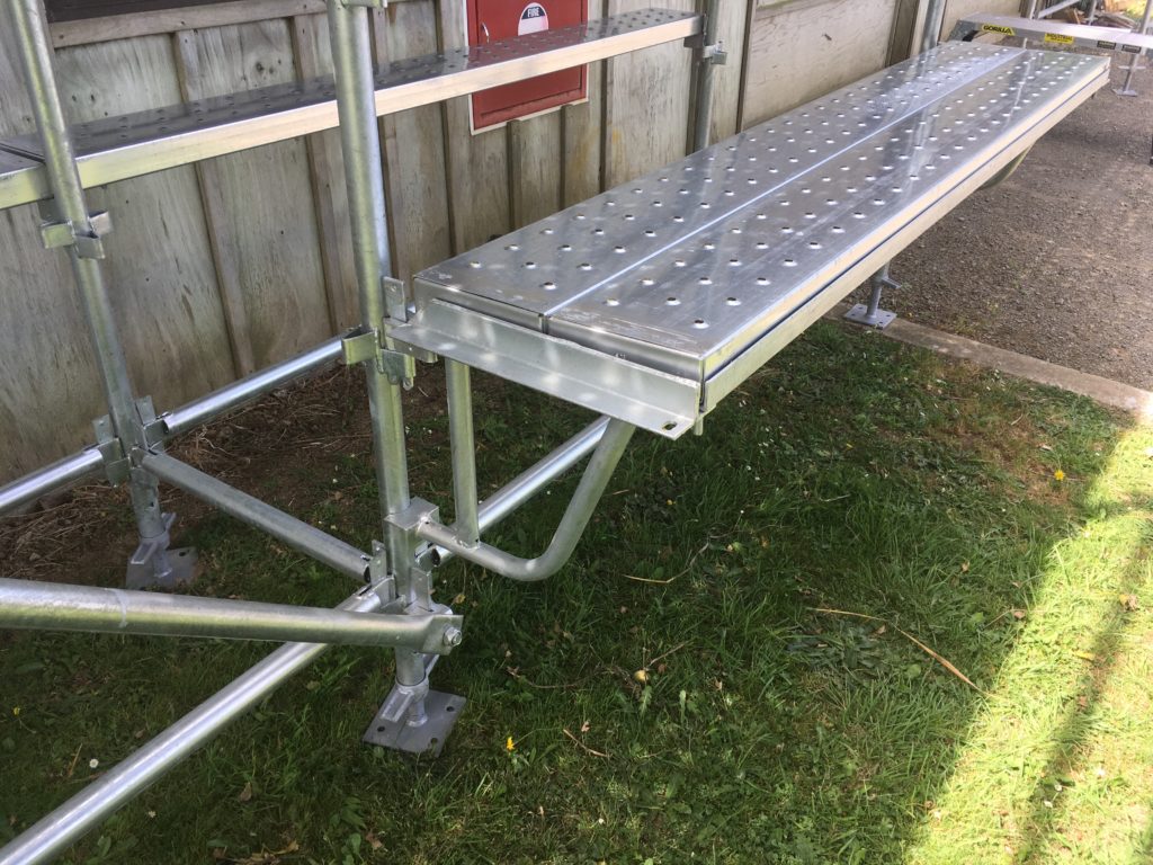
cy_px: 432
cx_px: 576
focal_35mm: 29
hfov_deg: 61.7
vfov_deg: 48.2
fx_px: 966
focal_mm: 4.15
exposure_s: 1/306
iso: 25
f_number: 2.2
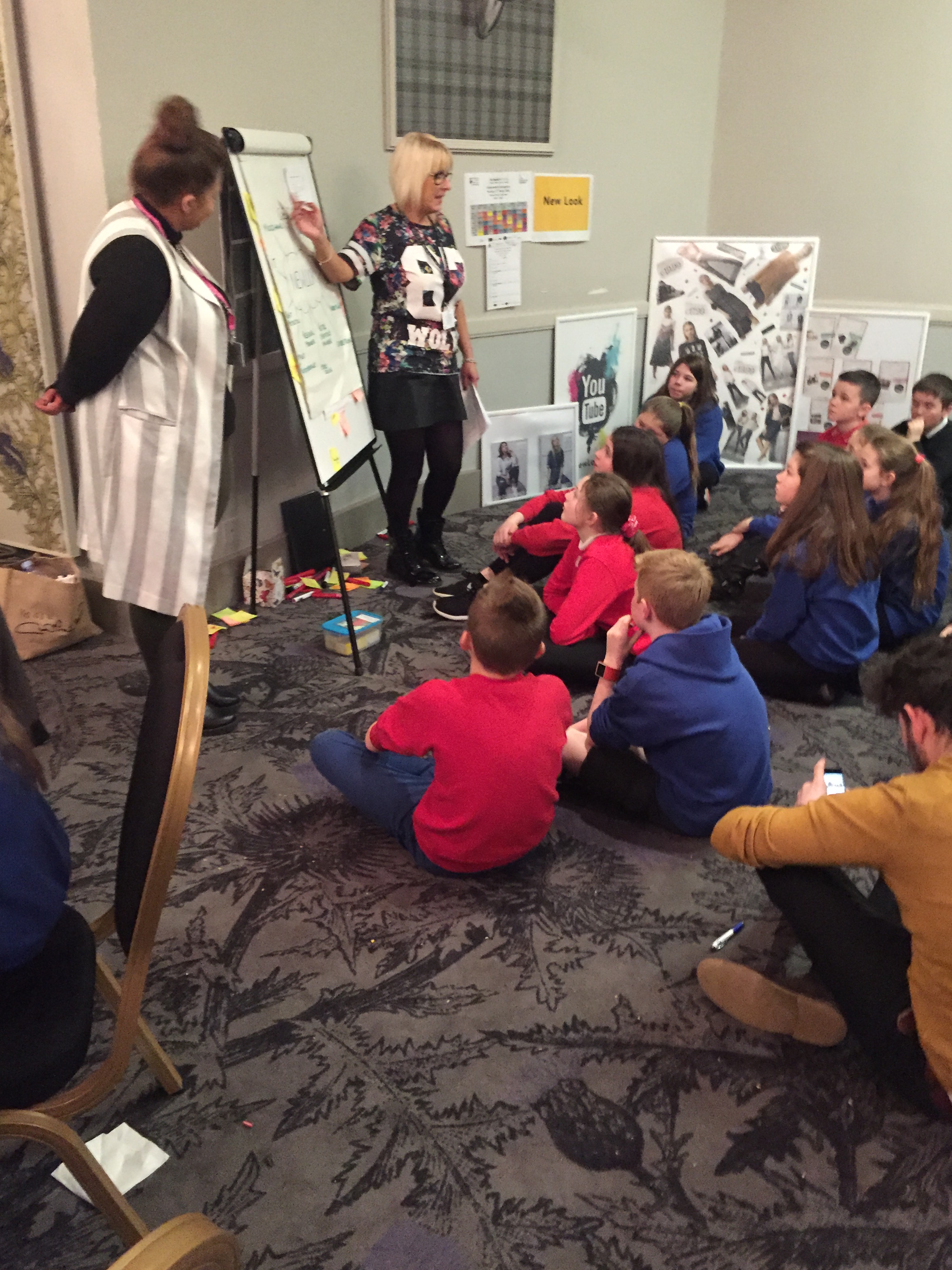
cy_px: 626
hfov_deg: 46.8
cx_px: 487
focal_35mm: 30
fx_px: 1100
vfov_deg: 60.0
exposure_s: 1/17
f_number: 2.2
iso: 400
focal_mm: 4.15
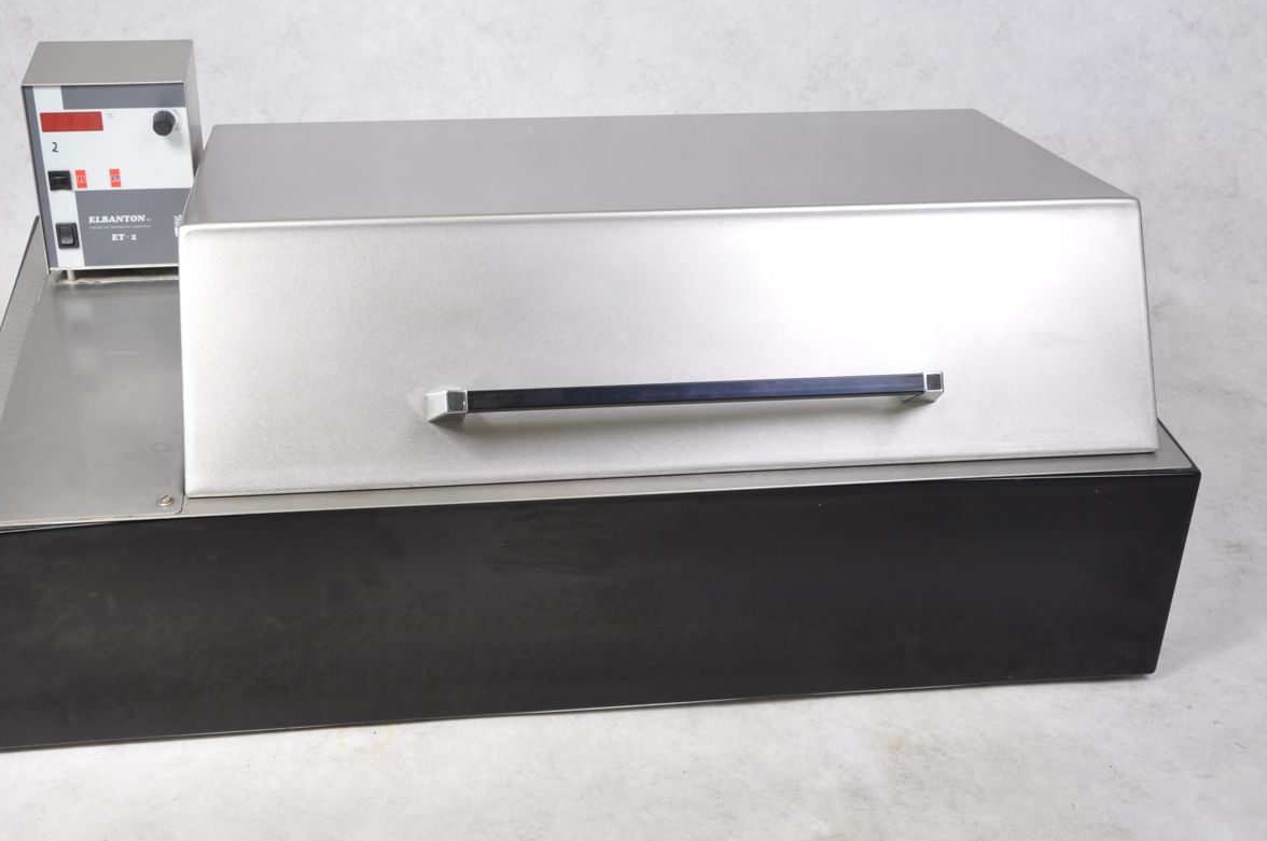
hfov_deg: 39.6
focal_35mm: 50
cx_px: 590
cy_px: 341
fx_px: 1758
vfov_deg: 26.9
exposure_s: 1/10
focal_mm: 28
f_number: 9
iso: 200
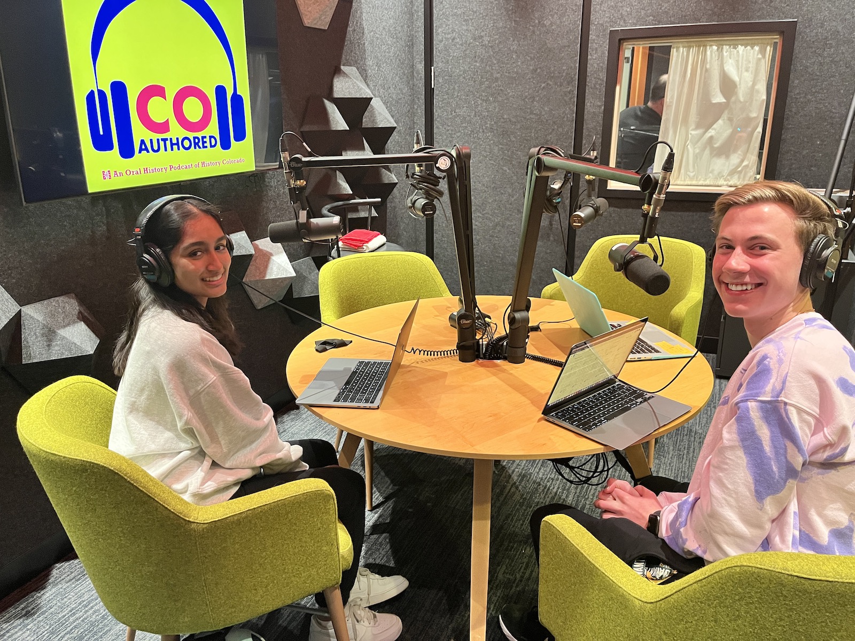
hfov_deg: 67.3
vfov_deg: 53.1
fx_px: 642
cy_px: 320
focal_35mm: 26
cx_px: 428
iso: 400
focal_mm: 5.1
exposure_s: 1/40
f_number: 1.6
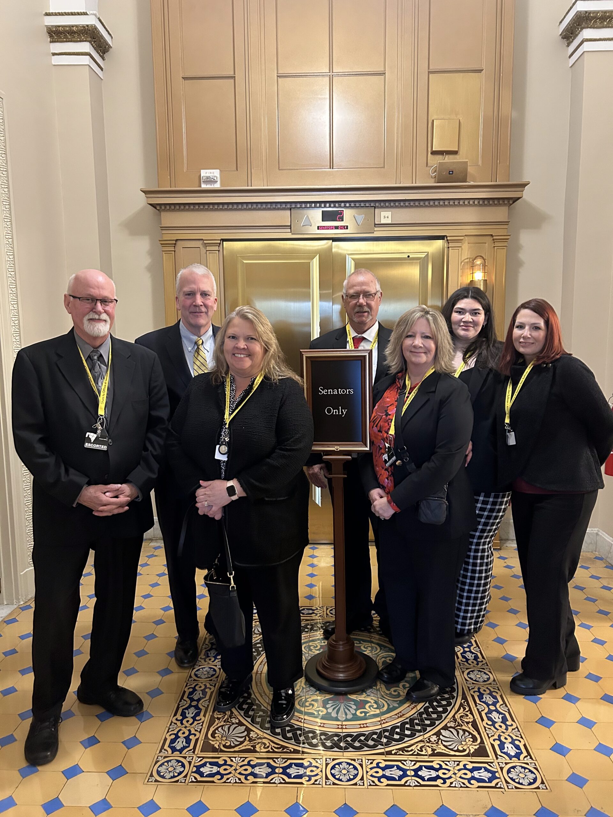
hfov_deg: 53.1
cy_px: 408
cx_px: 306
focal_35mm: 26
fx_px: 614
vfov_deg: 67.3
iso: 500
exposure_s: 1/40
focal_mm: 5.7
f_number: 1.5
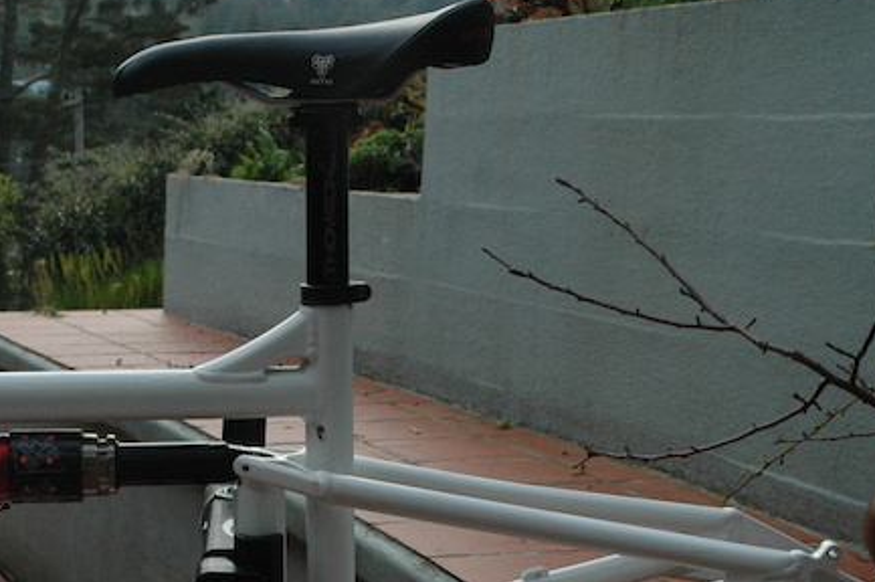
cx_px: 255
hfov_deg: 23.5
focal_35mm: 86
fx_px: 2087
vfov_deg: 15.7
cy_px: 507
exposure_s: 1/200
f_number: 7.1
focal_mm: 31
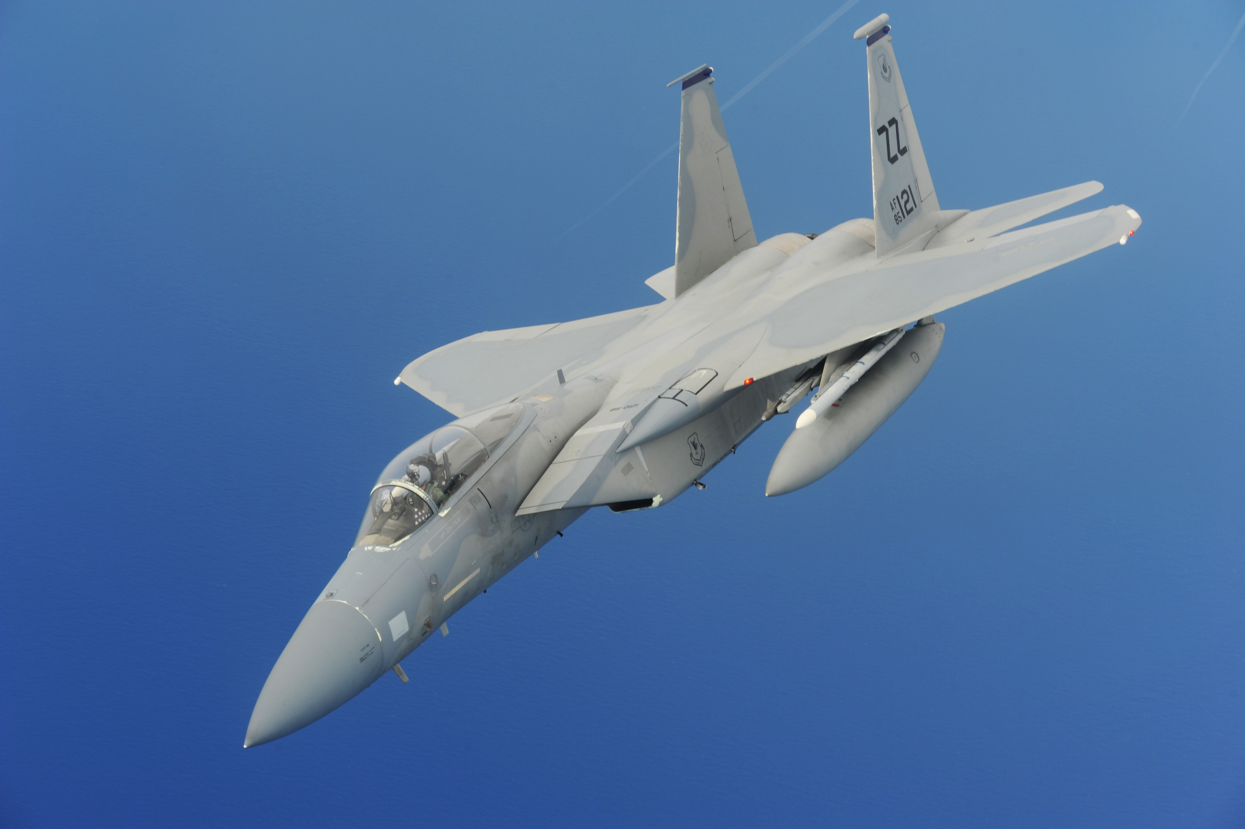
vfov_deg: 17.0
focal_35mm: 80
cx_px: 622
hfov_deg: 25.4
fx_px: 2765
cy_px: 414
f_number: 10
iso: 200
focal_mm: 80
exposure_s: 1/250
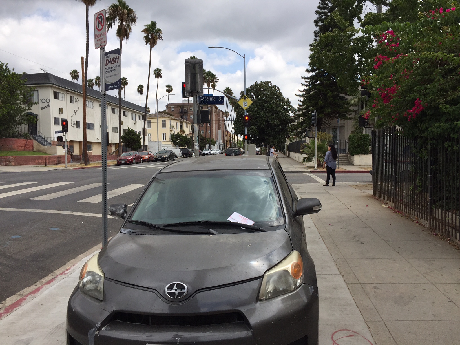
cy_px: 172
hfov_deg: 61.7
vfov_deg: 48.2
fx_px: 385
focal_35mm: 29
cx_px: 230
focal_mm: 4.15
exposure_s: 1/2198
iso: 32
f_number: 2.2
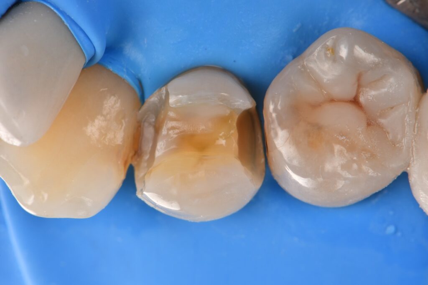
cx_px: 214
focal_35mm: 157
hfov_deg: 13.1
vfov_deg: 8.7
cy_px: 142
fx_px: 1866
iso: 200
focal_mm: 105
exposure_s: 1/200
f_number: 32
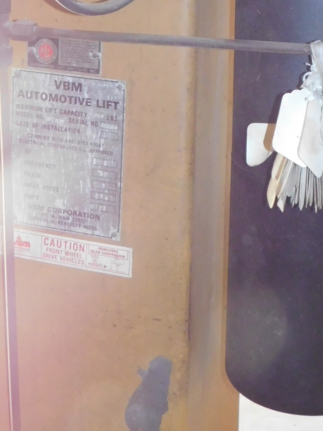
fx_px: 995
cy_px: -6
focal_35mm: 80
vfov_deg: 23.3
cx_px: 184
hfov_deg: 18.4
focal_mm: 5.3
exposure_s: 1/8
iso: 400
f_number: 3.2
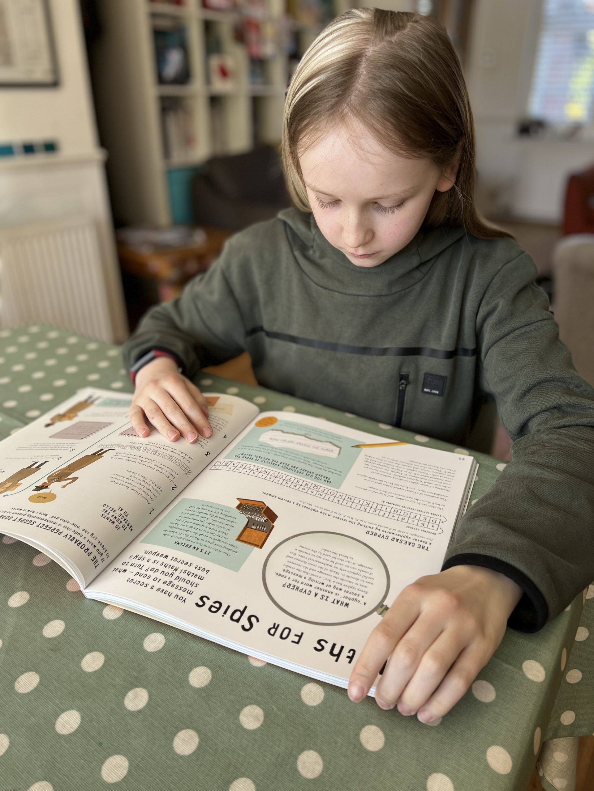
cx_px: 297
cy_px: 396
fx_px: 595
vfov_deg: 67.3
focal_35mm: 26
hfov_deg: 53.1
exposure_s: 1/121
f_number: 1.5
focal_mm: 5.7
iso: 40
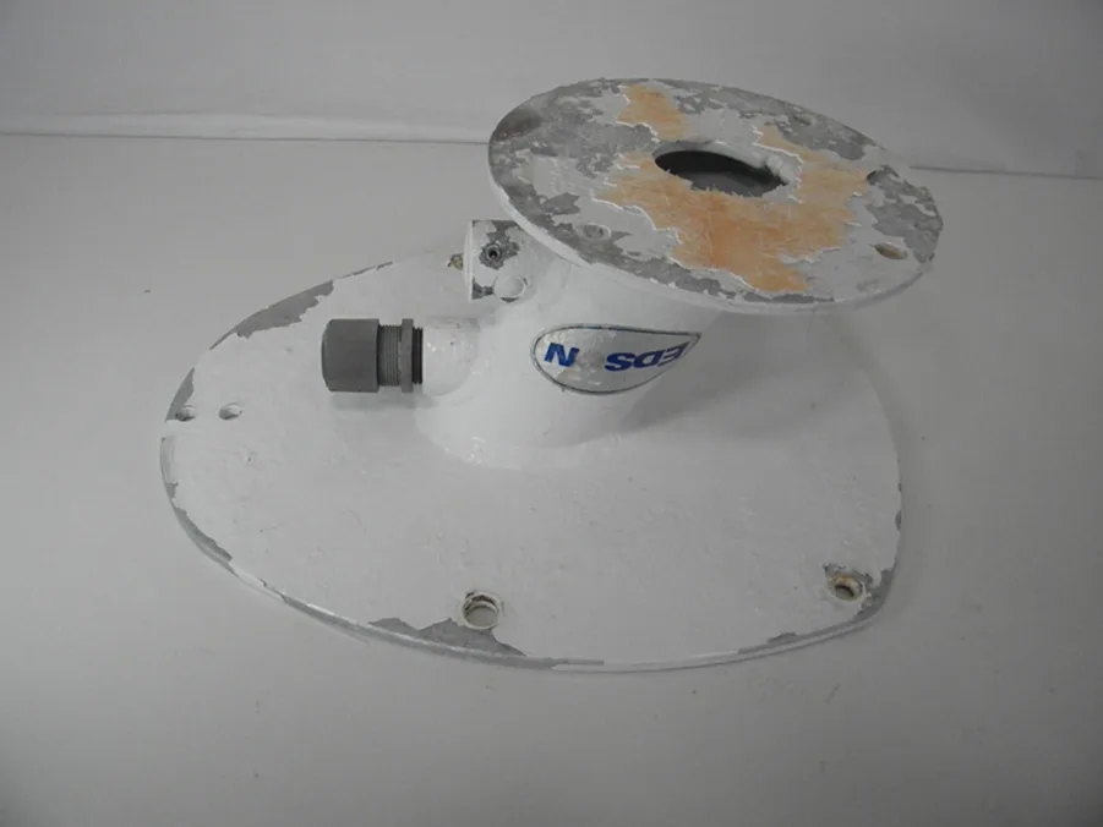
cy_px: 414
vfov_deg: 49.8
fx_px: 892
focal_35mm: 28
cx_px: 552
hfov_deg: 63.4
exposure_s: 1/457
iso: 720
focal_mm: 5
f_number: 7
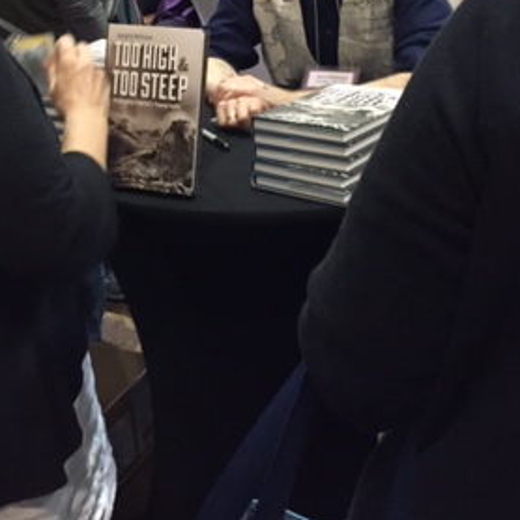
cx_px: 234
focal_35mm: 59
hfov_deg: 29.1
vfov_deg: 28.4
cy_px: 94
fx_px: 1003
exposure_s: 1/15
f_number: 2.2
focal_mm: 4.15
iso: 400
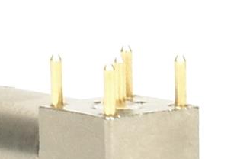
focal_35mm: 159
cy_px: 138
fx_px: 1047
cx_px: 67
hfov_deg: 12.9
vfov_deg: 8.6
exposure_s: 1/200
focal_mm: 55
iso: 200
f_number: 13
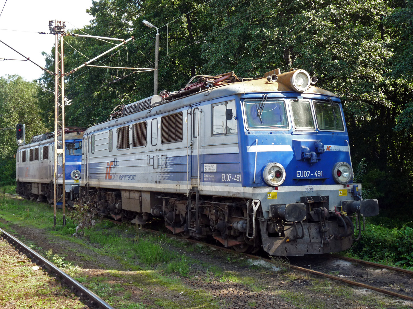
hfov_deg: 38.9
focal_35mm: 49
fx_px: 585
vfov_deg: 29.7
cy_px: 154
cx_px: 206
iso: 100
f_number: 4
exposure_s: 1/125
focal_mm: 8.7
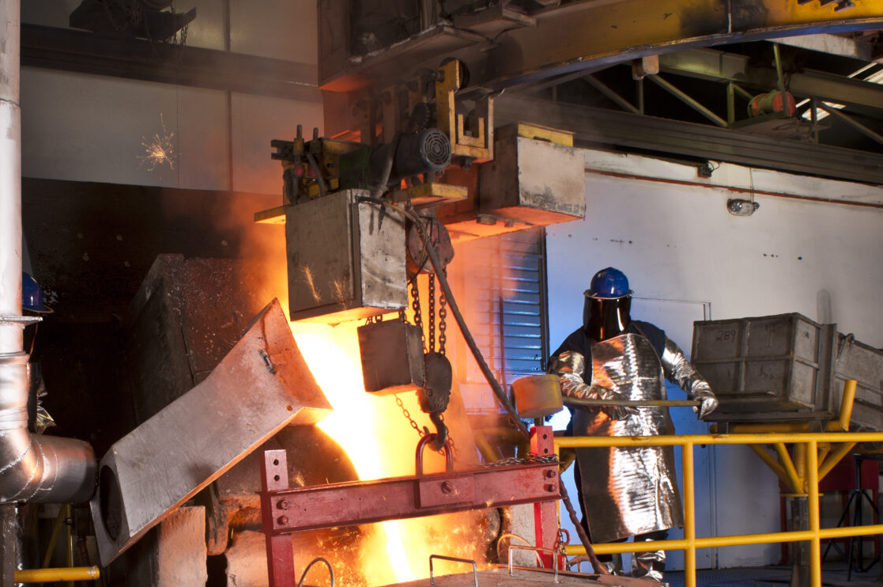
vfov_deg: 24.2
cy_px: 462
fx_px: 1347
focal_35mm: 55
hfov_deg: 35.8
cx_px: 277
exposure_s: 1/30
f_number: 7.1
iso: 200
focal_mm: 20
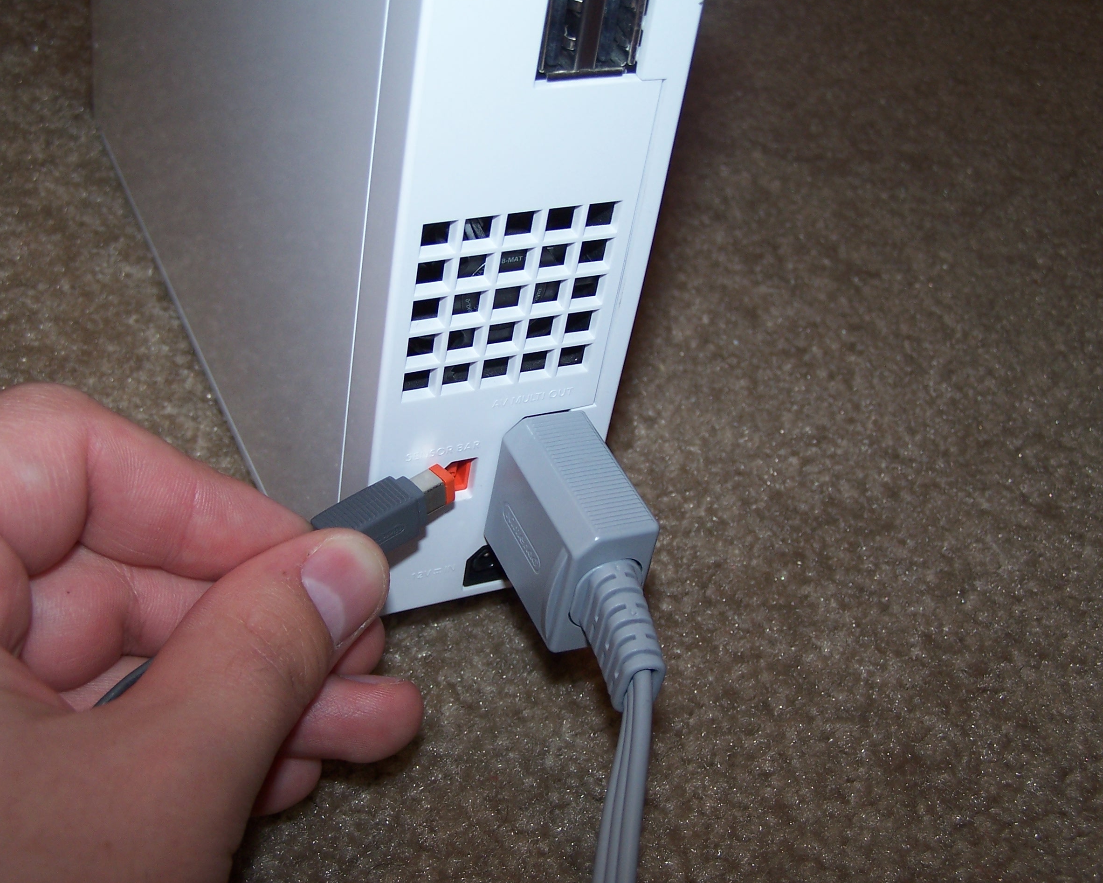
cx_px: 541
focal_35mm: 51
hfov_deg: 36.7
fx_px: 1665
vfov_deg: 29.7
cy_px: 437
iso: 80
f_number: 3
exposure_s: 1/60
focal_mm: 8
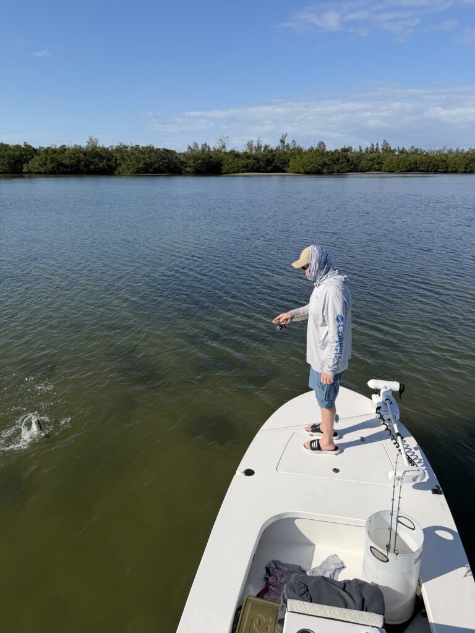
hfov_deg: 56.8
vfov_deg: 71.6
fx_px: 439
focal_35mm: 24
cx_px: 238
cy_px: 316
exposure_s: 1/7353
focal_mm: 6.76
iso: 80
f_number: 1.78
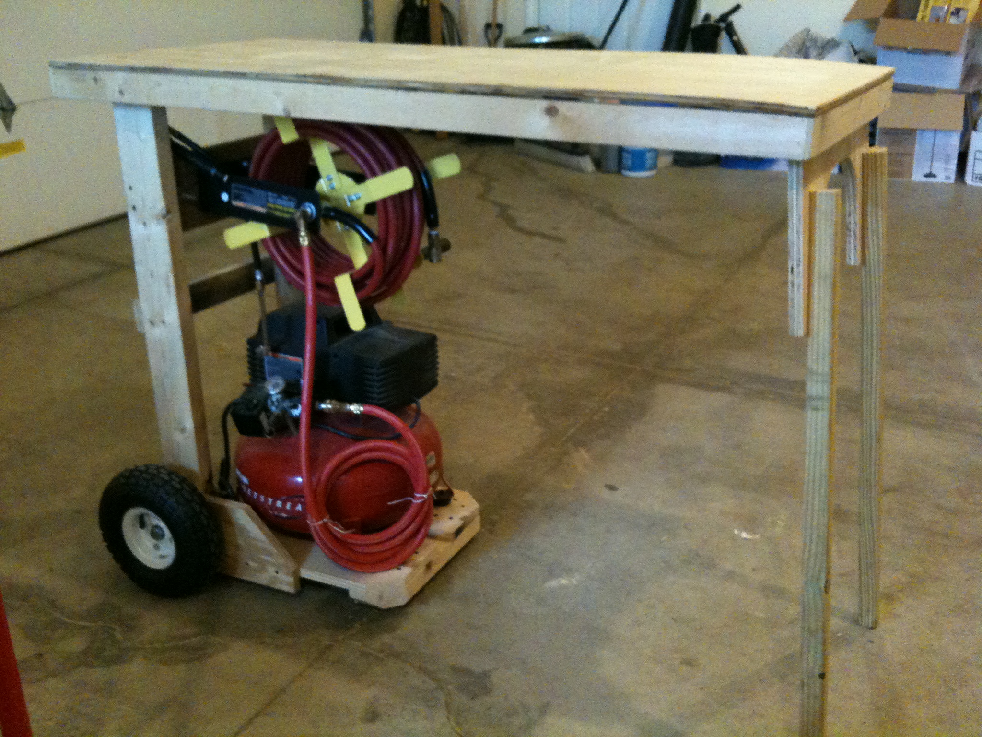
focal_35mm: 35
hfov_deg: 52.6
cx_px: 491
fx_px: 993
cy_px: 368
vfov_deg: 40.7
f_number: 2.8
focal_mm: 3.85
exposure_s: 1/15
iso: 400
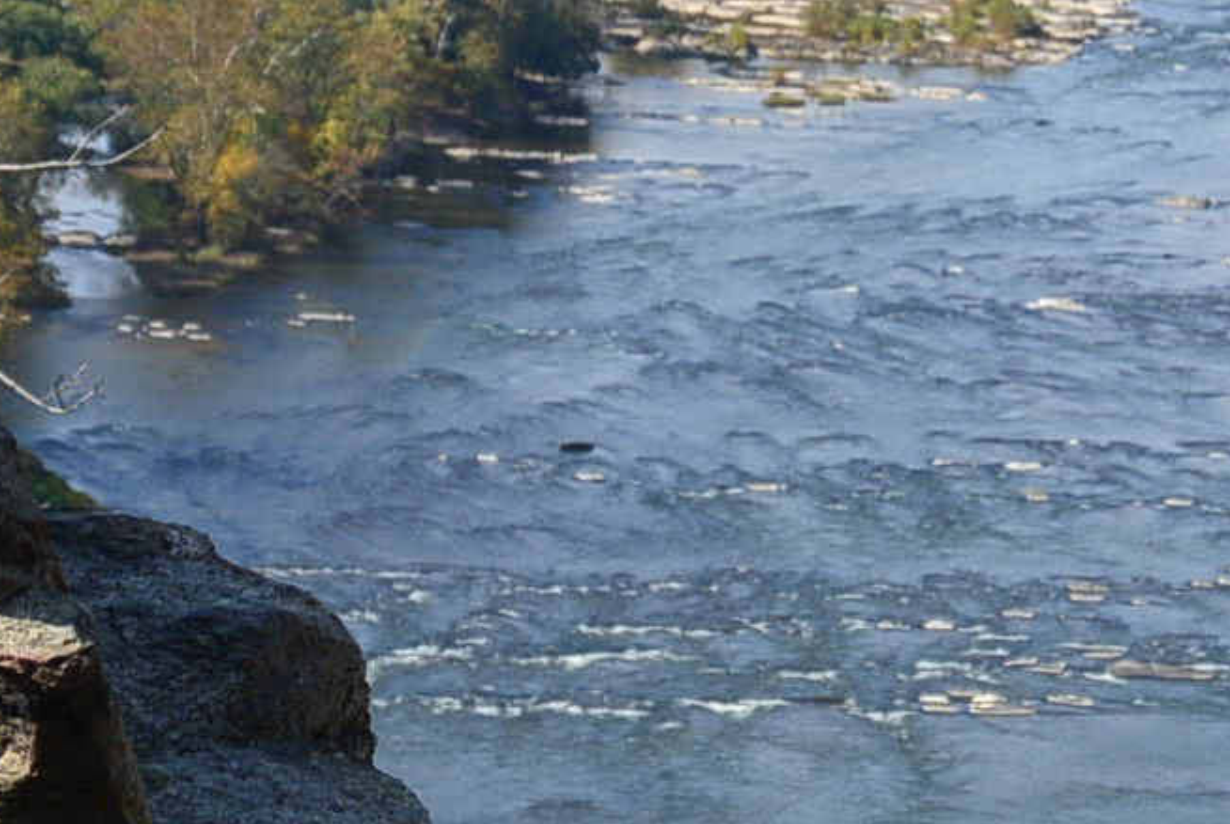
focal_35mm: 219
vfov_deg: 6.3
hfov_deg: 9.4
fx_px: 7492
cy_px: 134
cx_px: 1010
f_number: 5.6
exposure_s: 1/400
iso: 100
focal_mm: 27.5
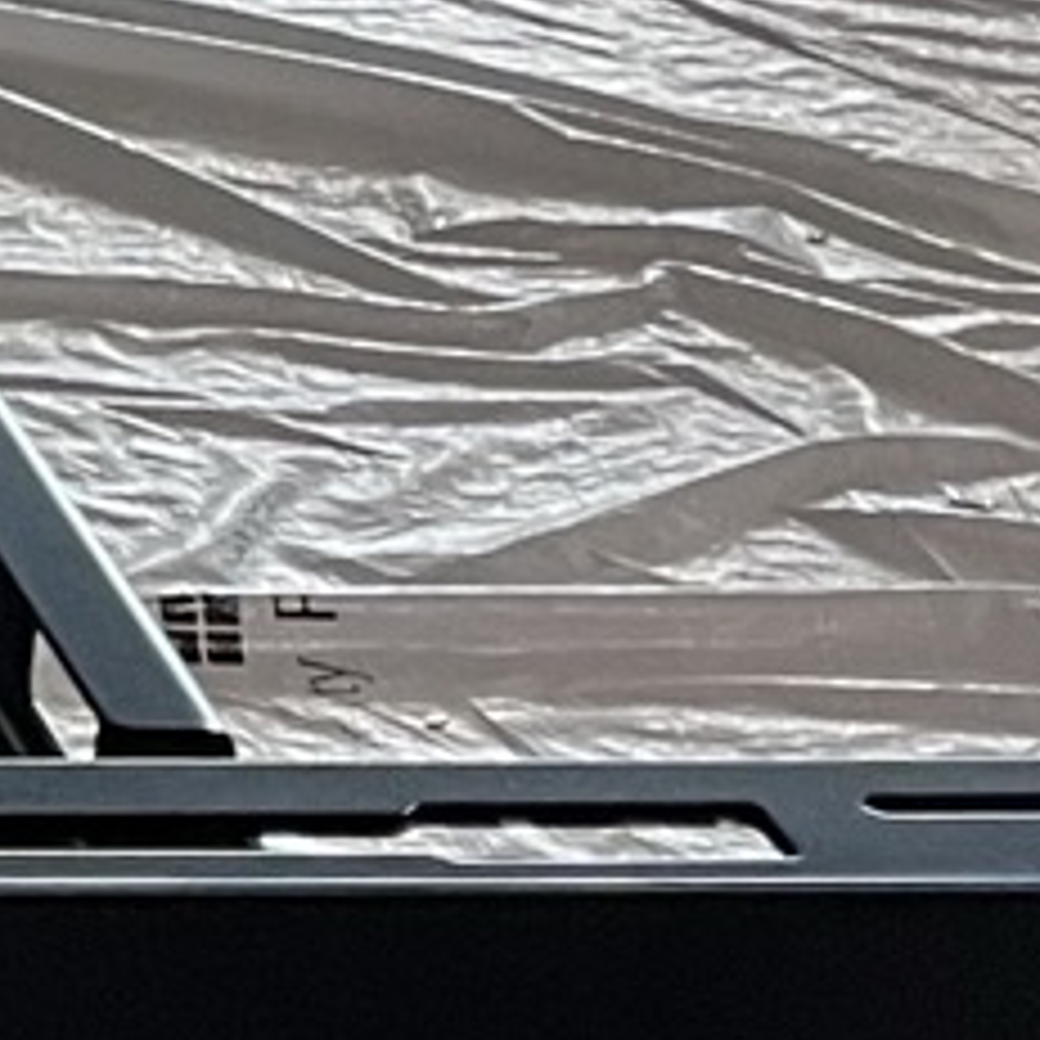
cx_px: -1990
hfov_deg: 7.6
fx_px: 6934
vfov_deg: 8.6
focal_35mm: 204
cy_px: 194
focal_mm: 5.1
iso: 80
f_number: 1.6
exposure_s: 1/50
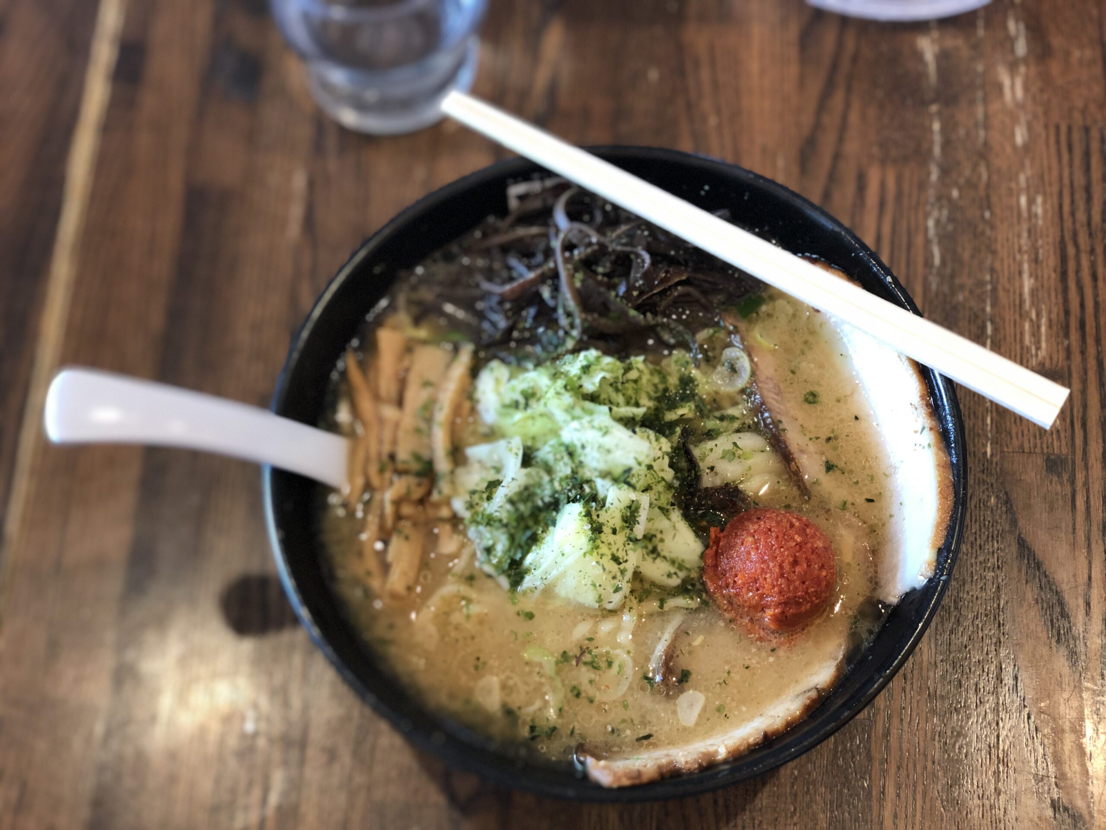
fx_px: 1661
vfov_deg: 28.0
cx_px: 553
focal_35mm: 52
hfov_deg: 36.8
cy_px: 415
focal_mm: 6
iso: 125
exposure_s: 1/33
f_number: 2.4
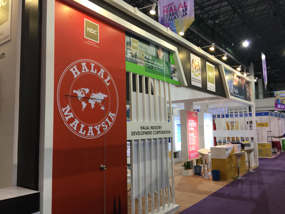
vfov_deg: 48.2
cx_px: 142
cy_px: 107
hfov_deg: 61.7
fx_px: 239
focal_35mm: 29
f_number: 2.2
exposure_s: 1/17
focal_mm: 4.15
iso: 40
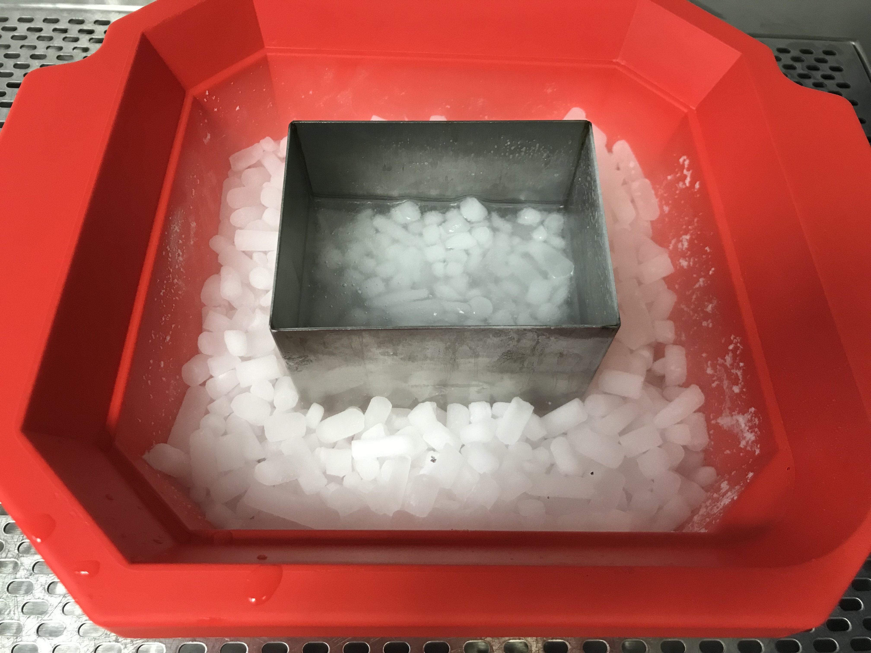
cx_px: 436
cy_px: 326
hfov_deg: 63.4
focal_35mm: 28
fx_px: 705
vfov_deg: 49.7
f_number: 1.8
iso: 40
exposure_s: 1/25
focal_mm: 3.99
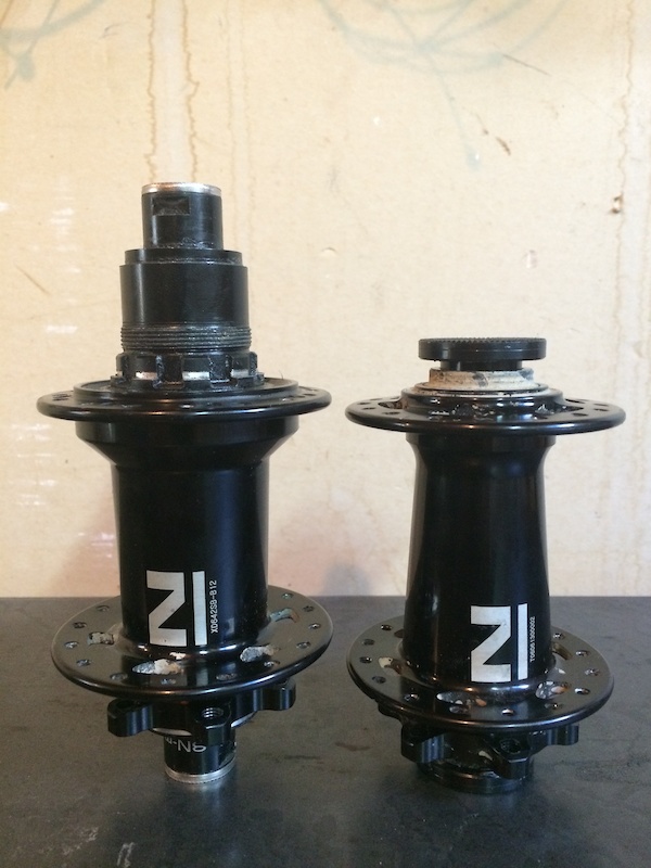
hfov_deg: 48.2
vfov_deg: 61.7
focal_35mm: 29
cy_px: 434
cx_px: 326
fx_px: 727
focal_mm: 4.15
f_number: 2.2
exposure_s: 1/17
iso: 320
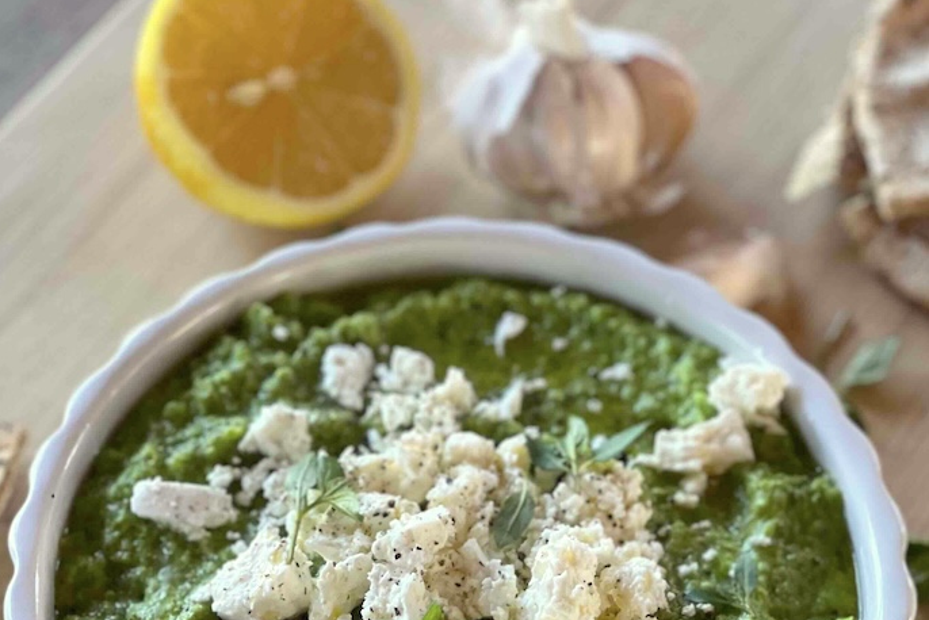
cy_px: 582
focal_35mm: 108
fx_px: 2788
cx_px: 460
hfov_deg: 18.9
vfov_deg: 12.6
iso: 250
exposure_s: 1/118
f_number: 2.8
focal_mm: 9
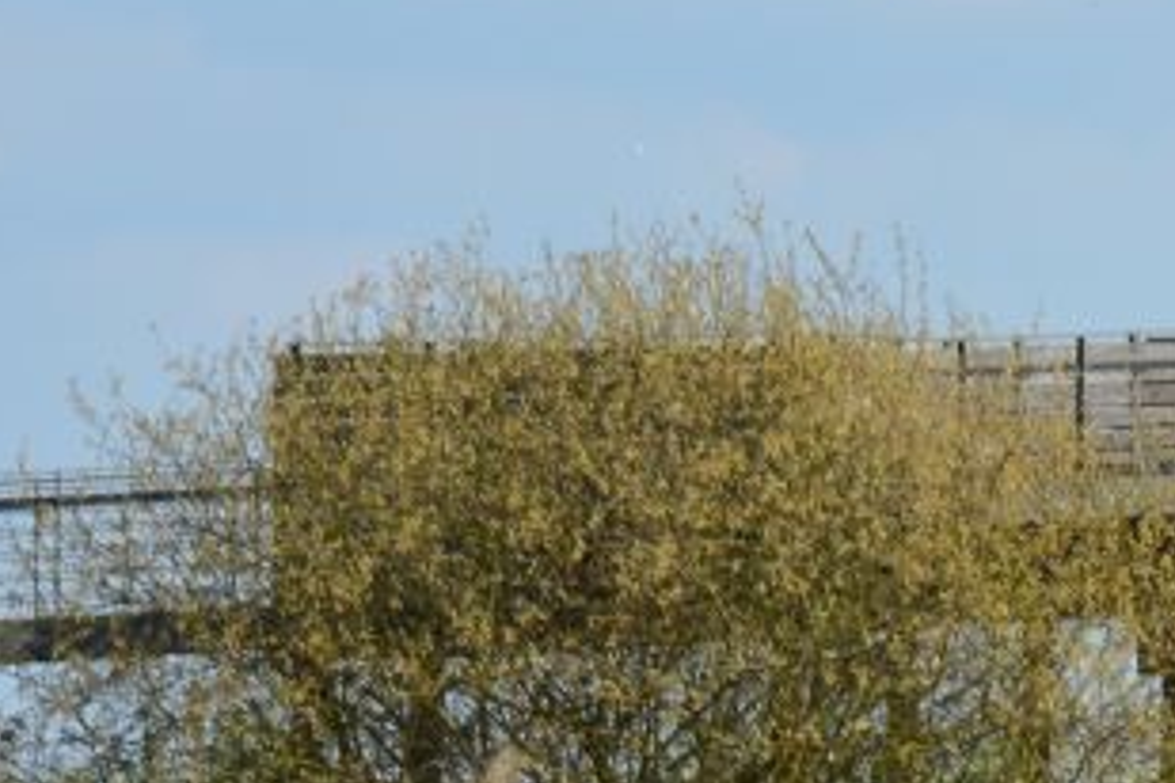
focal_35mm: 509
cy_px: 84
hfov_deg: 4.0
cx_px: 2460
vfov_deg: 2.7
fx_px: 16612
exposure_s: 1/125
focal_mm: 70
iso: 110
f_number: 11
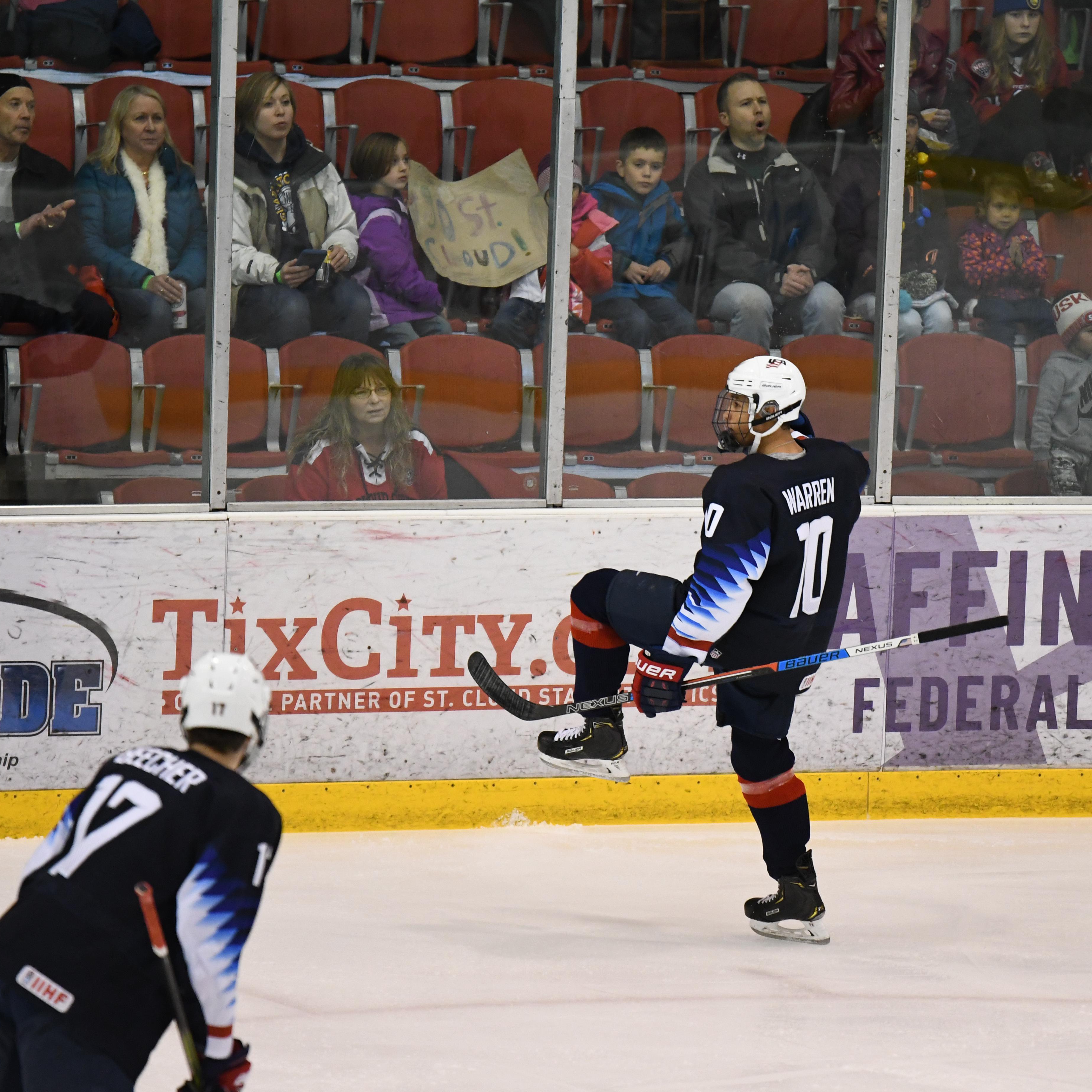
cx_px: 698
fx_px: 13669
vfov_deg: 4.6
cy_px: 546
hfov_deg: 4.6
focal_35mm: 383
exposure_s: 1/1000
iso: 3200
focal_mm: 200
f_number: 2.8
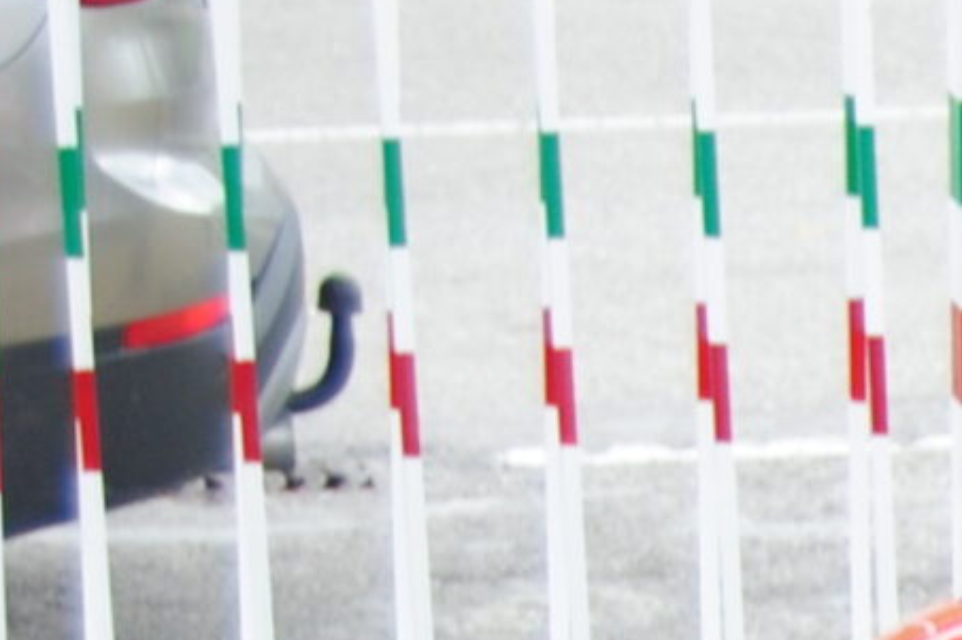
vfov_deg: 4.5
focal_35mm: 298
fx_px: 7956
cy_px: 1610
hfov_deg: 6.4
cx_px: 2701
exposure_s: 1/60
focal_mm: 35
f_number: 4.5
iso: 200
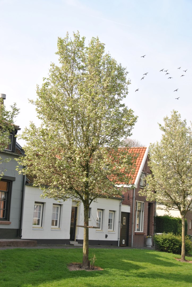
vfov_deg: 30.5
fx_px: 526
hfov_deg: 20.7
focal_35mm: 66
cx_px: 96
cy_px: 144
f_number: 9
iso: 200
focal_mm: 44
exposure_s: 1/200
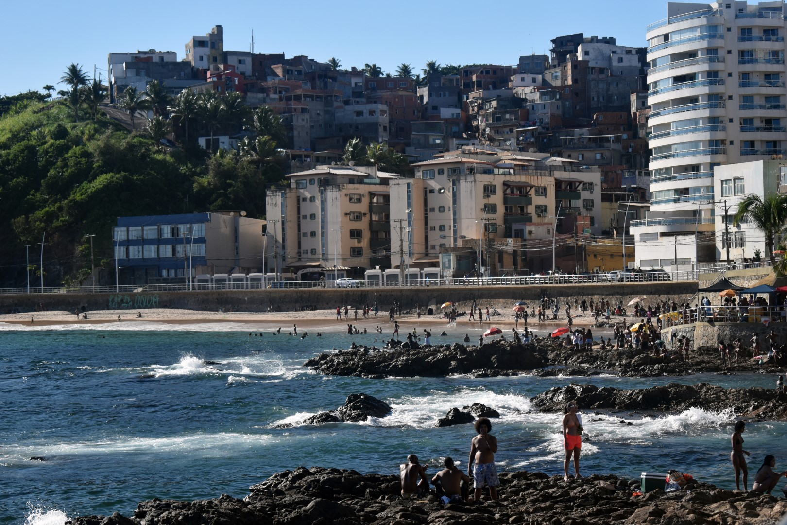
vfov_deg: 16.6
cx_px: 394
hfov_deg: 24.6
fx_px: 1803
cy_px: 262
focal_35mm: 82
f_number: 5.6
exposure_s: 1/1000
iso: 400
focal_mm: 55
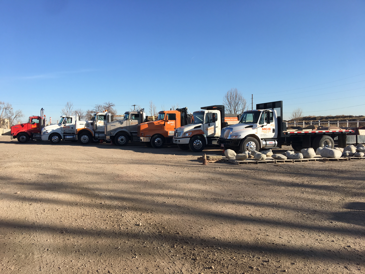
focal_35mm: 29
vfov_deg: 48.2
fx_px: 306
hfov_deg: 61.7
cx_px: 182
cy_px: 137
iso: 25
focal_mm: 4.15
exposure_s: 1/1166
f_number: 2.2
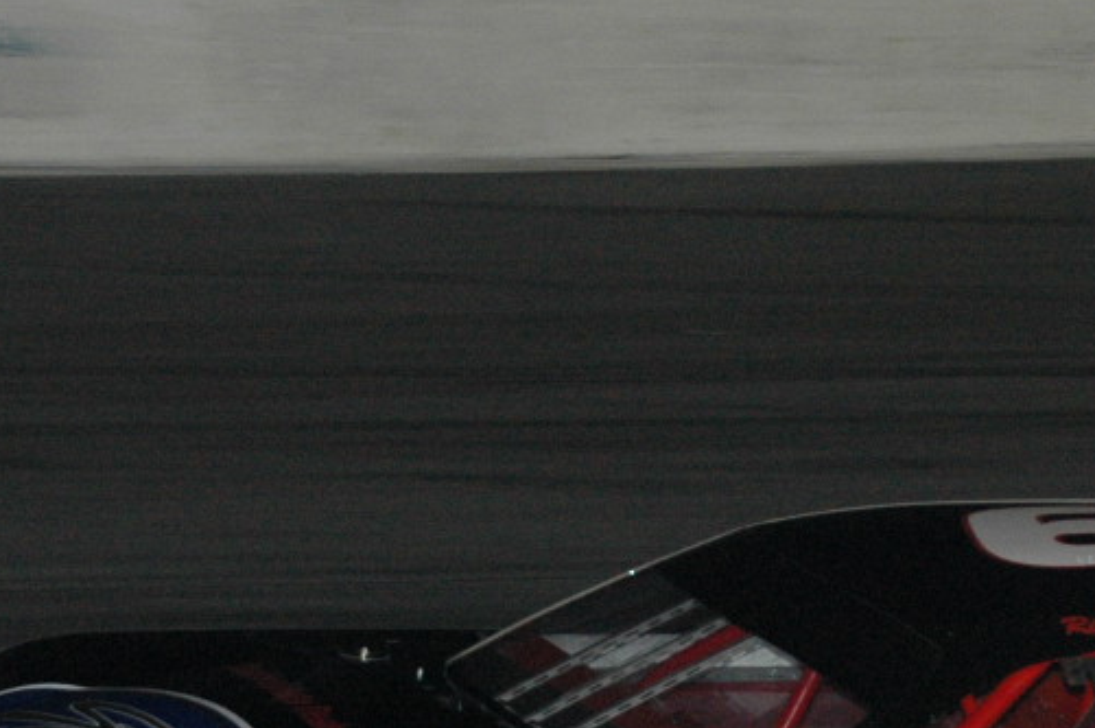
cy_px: 879
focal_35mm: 234
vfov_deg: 5.8
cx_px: 813
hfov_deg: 8.8
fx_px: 7110
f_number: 5.6
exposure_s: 1/60
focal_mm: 52
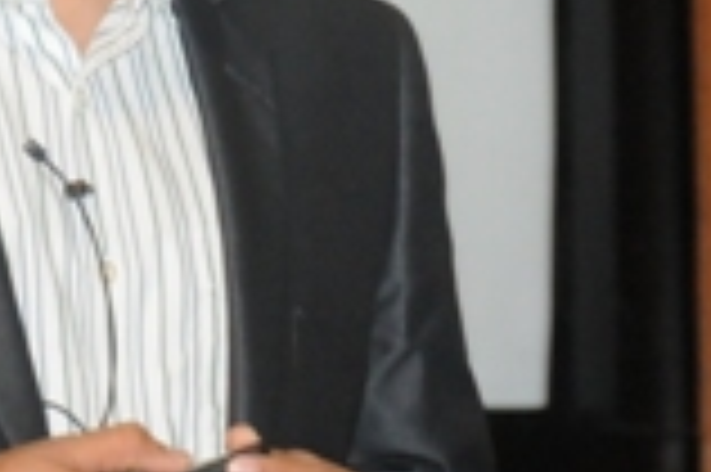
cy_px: 348
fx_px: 11256
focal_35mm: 571
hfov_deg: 3.6
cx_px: 108
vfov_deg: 2.4
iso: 1600
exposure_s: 1/60
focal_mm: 75
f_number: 5.3
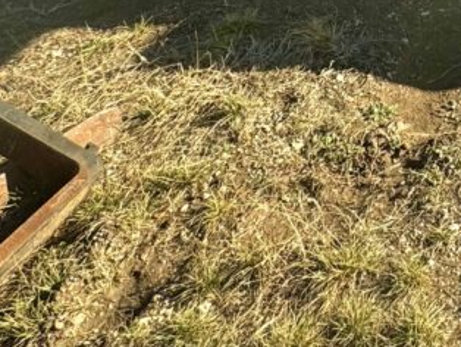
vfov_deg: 19.1
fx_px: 760
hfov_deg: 27.3
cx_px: 622
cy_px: -288
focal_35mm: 57
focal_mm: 2.22
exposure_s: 1/269
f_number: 2.2
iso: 40
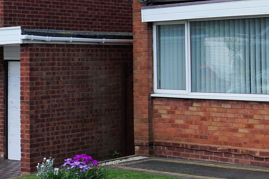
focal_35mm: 96
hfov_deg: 20.0
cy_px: 32
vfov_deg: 14.2
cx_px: 320
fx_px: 717
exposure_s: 1/100
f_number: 9
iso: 100
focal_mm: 16
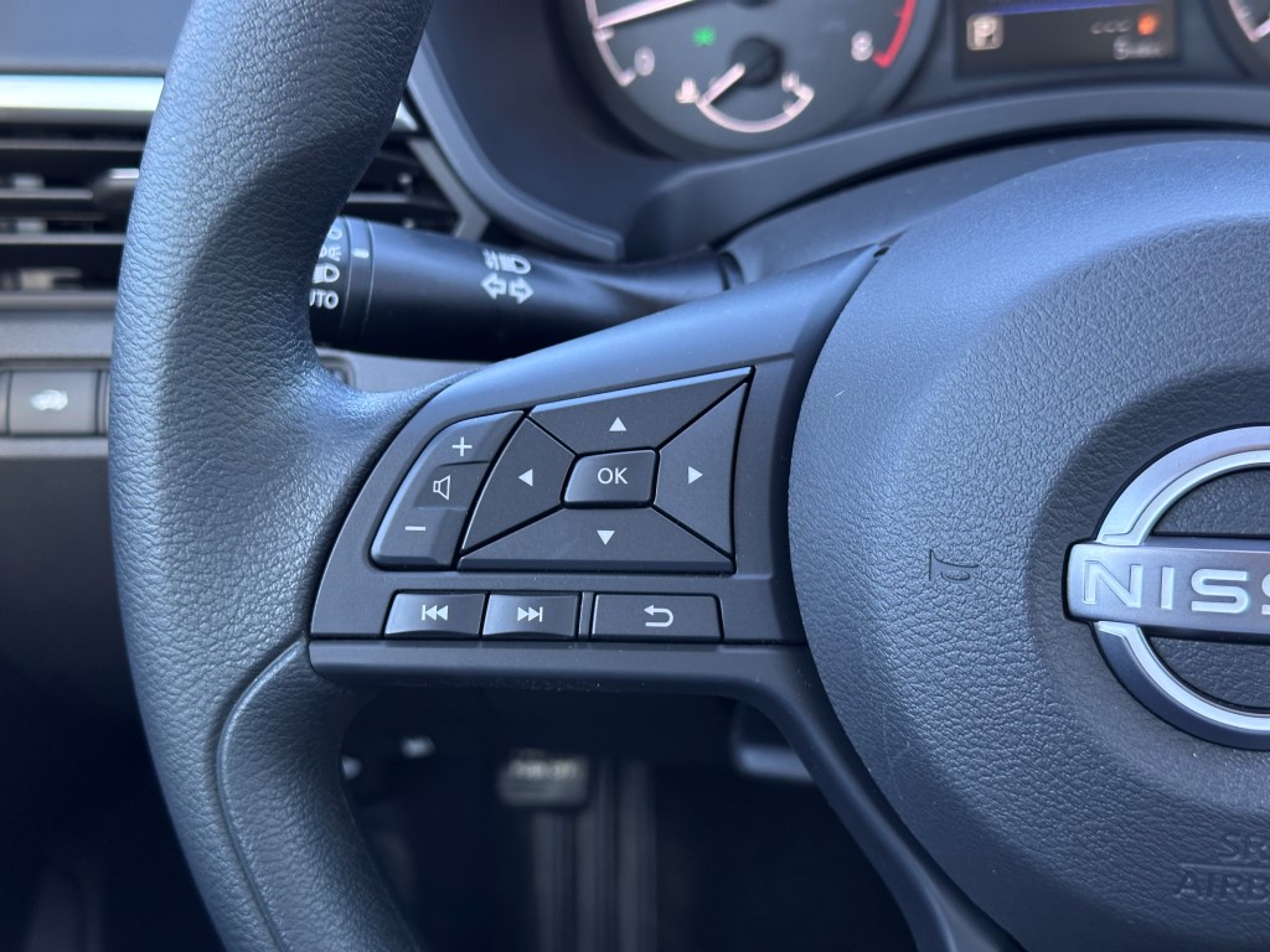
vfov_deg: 30.3
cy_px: 476
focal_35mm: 48
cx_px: 635
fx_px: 1761
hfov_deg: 39.7
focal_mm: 6.86
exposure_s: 1/61
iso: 80
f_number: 1.78
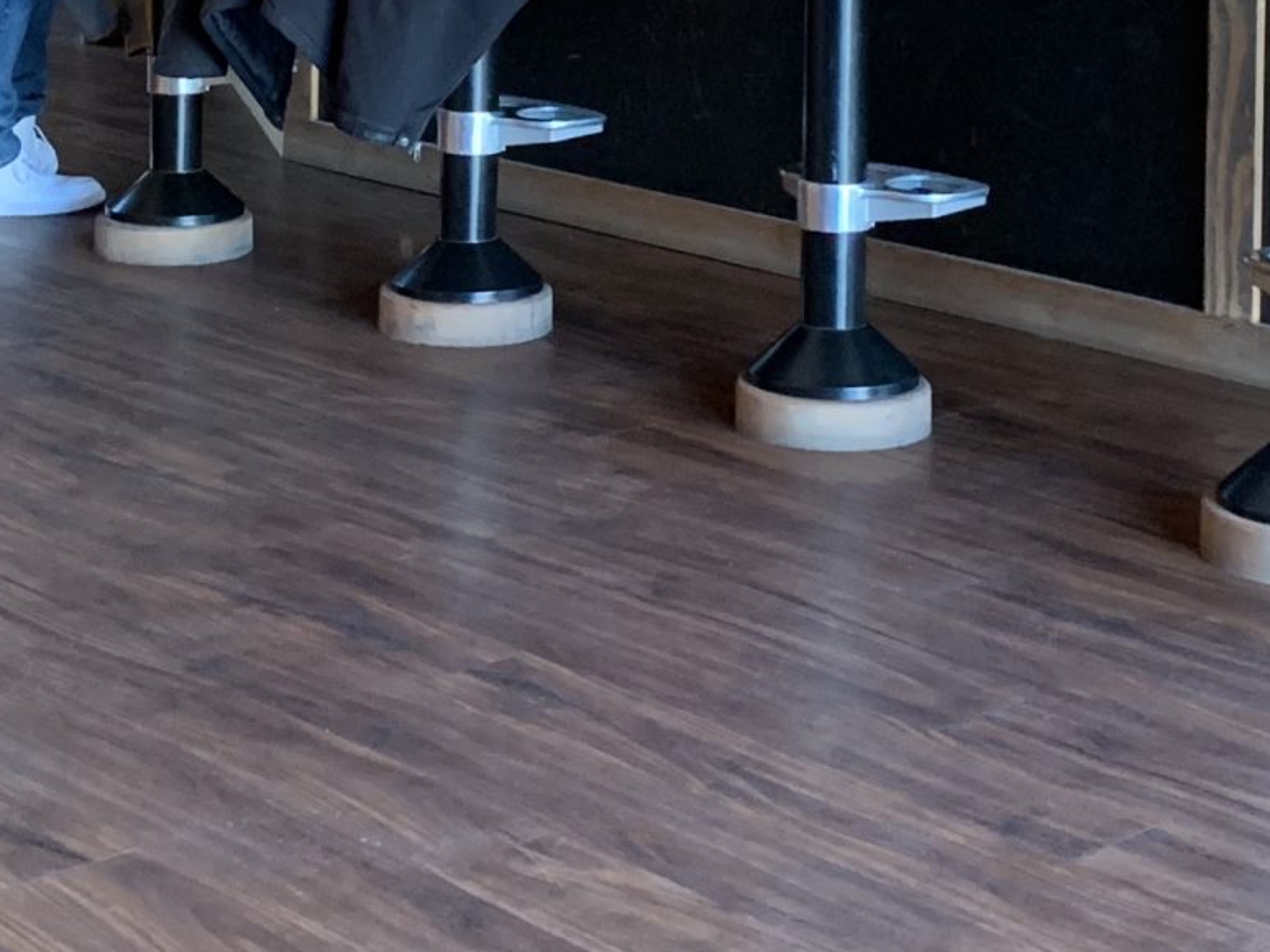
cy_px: -258
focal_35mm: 86
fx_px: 3154
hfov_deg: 22.8
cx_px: 617
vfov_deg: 16.3
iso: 320
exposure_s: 1/40
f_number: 1.8
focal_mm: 4.25
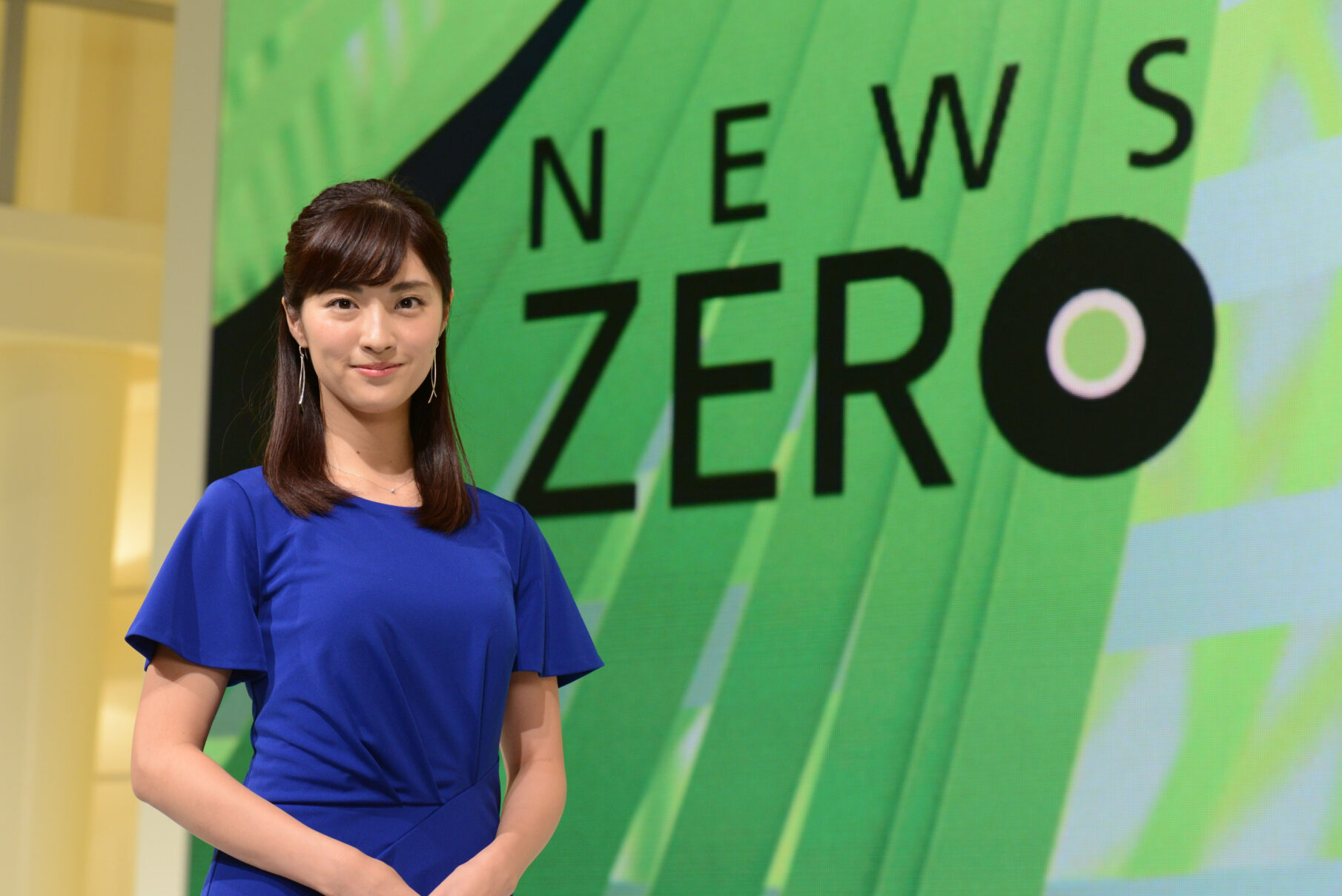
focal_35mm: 86
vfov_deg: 15.9
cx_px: 671
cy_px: 448
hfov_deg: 23.6
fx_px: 3207
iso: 1250
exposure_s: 1/160
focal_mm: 86
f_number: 5.6
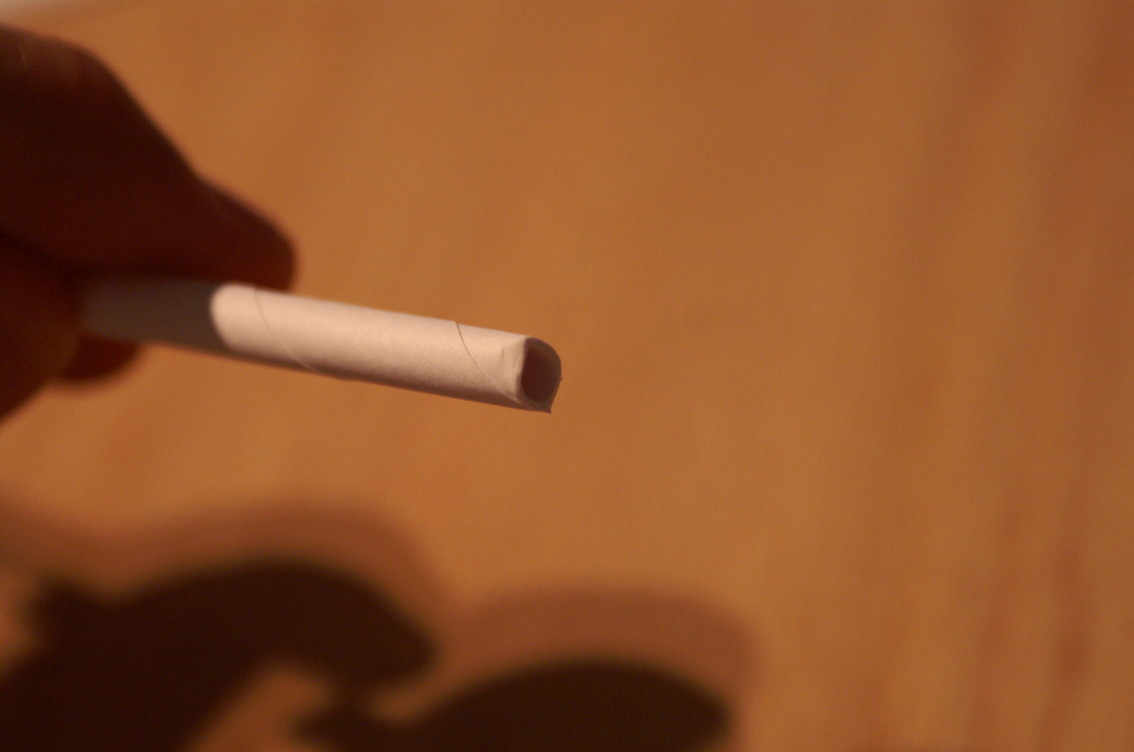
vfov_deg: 13.0
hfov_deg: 19.5
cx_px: 567
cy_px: 376
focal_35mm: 105
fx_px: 3302
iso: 800
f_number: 5.6
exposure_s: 1/40
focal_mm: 70
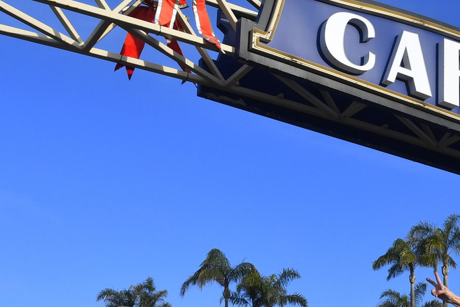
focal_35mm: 57
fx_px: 728
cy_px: 345
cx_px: 440
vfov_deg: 22.3
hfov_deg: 32.7
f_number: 11
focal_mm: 16
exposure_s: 1/500
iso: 160
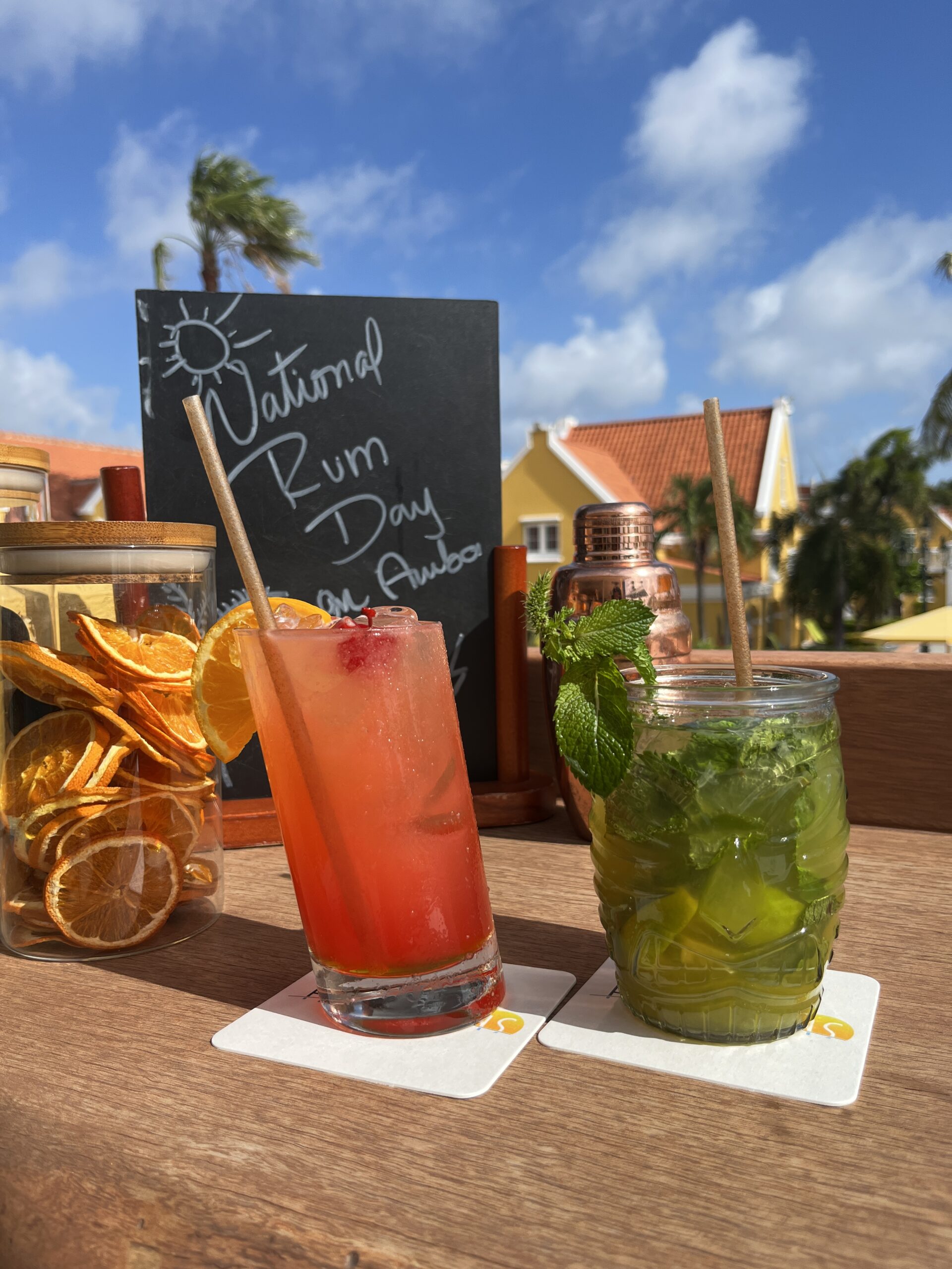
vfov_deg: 67.3
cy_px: 634
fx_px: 953
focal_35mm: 26
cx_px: 476
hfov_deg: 53.1
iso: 50
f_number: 1.6
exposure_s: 1/3876
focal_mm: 5.1
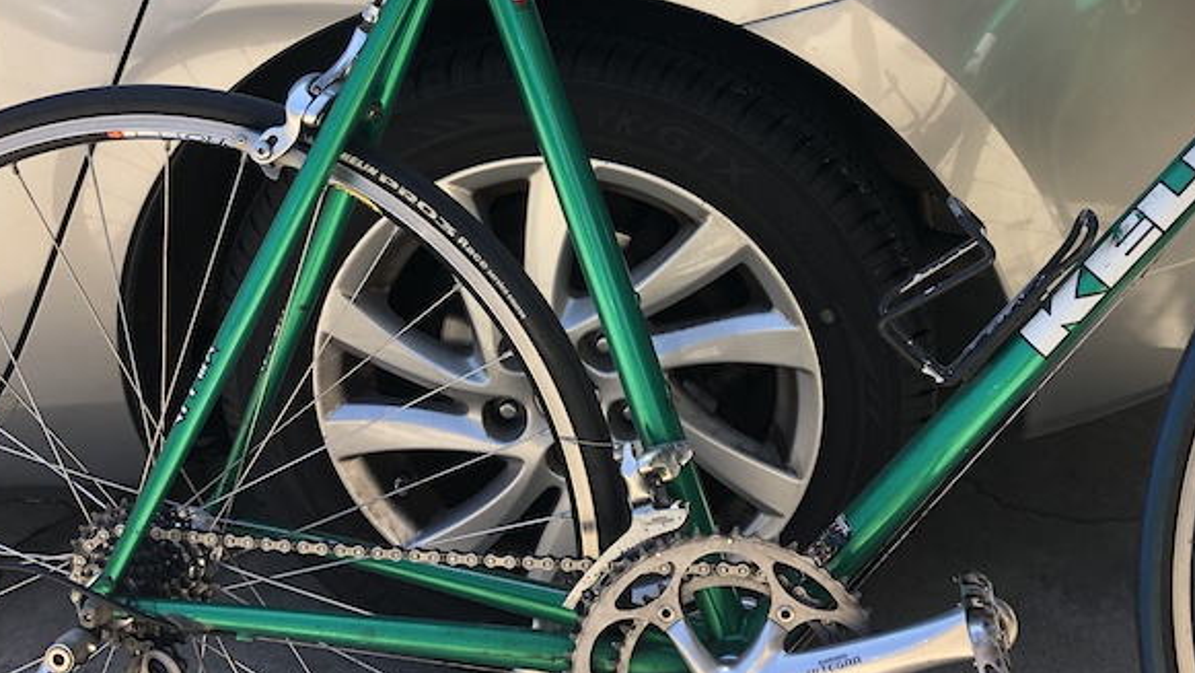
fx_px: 1331
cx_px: 730
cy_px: 123
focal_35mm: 42
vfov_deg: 27.7
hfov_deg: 48.0
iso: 20
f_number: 1.8
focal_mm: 3.99
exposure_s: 1/333
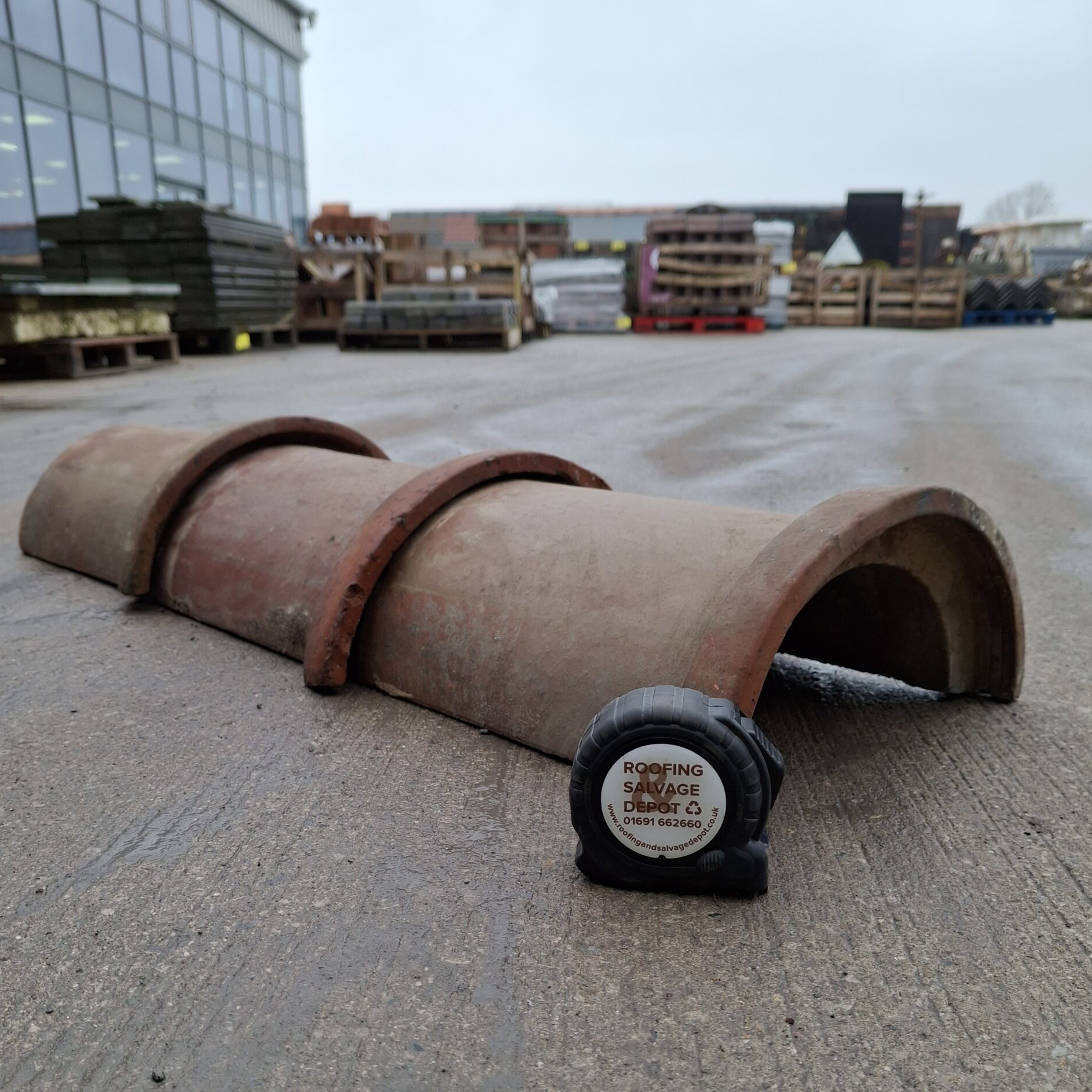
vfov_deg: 53.5
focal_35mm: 30
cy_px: 679
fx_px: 1071
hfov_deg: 54.0
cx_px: 544
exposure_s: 1/117
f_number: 1.8
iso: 32
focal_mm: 4.69
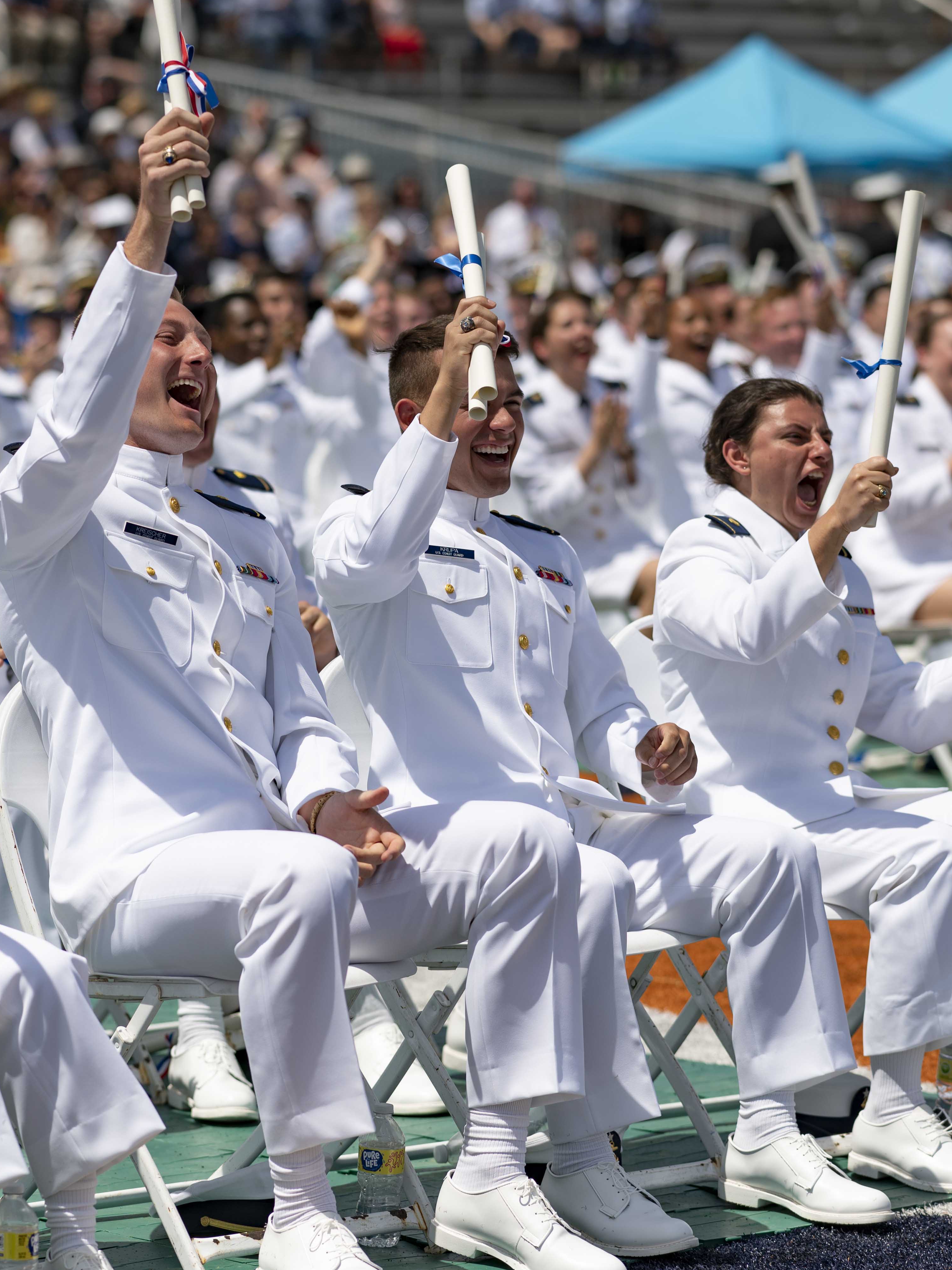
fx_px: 5574
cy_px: 634
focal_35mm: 152
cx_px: 432
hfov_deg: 9.8
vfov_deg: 13.0
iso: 100
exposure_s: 1/5000
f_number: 2.8
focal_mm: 105
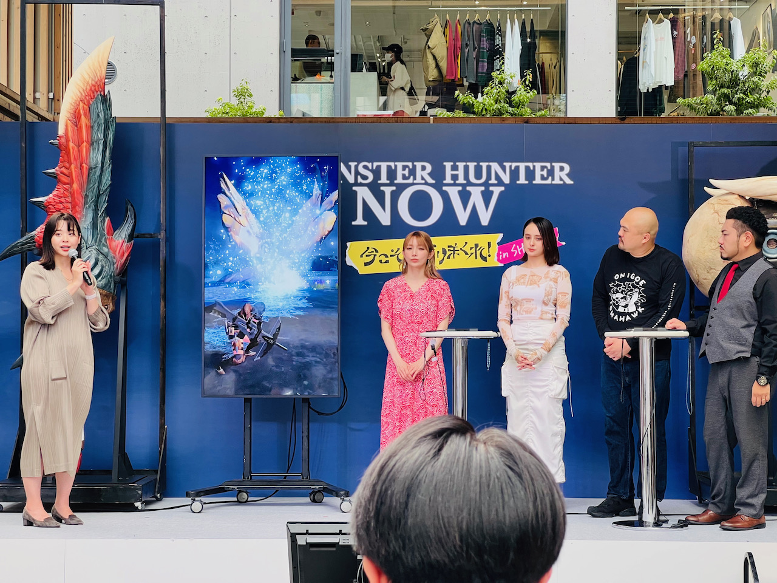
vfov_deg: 19.1
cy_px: 292
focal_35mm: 77
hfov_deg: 25.3
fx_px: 1728
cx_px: 388
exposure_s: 1/121
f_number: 2.8
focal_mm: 9
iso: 64
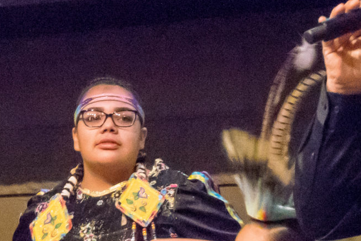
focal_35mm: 346
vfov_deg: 4.0
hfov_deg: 6.0
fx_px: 3469
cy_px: 218
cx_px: 173
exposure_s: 1/25
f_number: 6.3
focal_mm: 40.7
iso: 6400
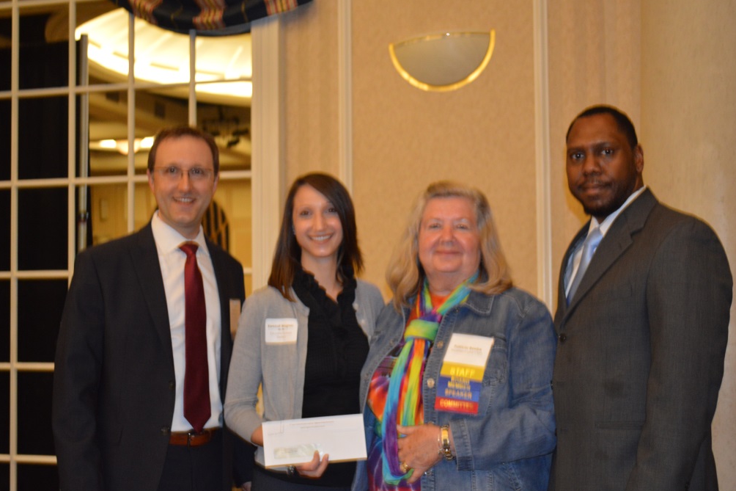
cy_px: 246
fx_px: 1063
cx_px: 368
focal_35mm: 52
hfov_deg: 38.2
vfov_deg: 26.0
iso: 1250
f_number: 5
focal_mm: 34
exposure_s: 1/60
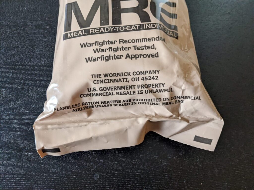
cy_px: 95
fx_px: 198
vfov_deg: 51.4
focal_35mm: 27
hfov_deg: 65.3
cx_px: 127
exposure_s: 1/23.8
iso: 178
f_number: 1.73
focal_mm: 4.38
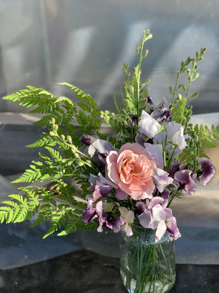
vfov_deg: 36.8
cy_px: 146
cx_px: 110
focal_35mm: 52
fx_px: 439
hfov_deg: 28.0
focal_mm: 6
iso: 16
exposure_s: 1/393
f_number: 2.4
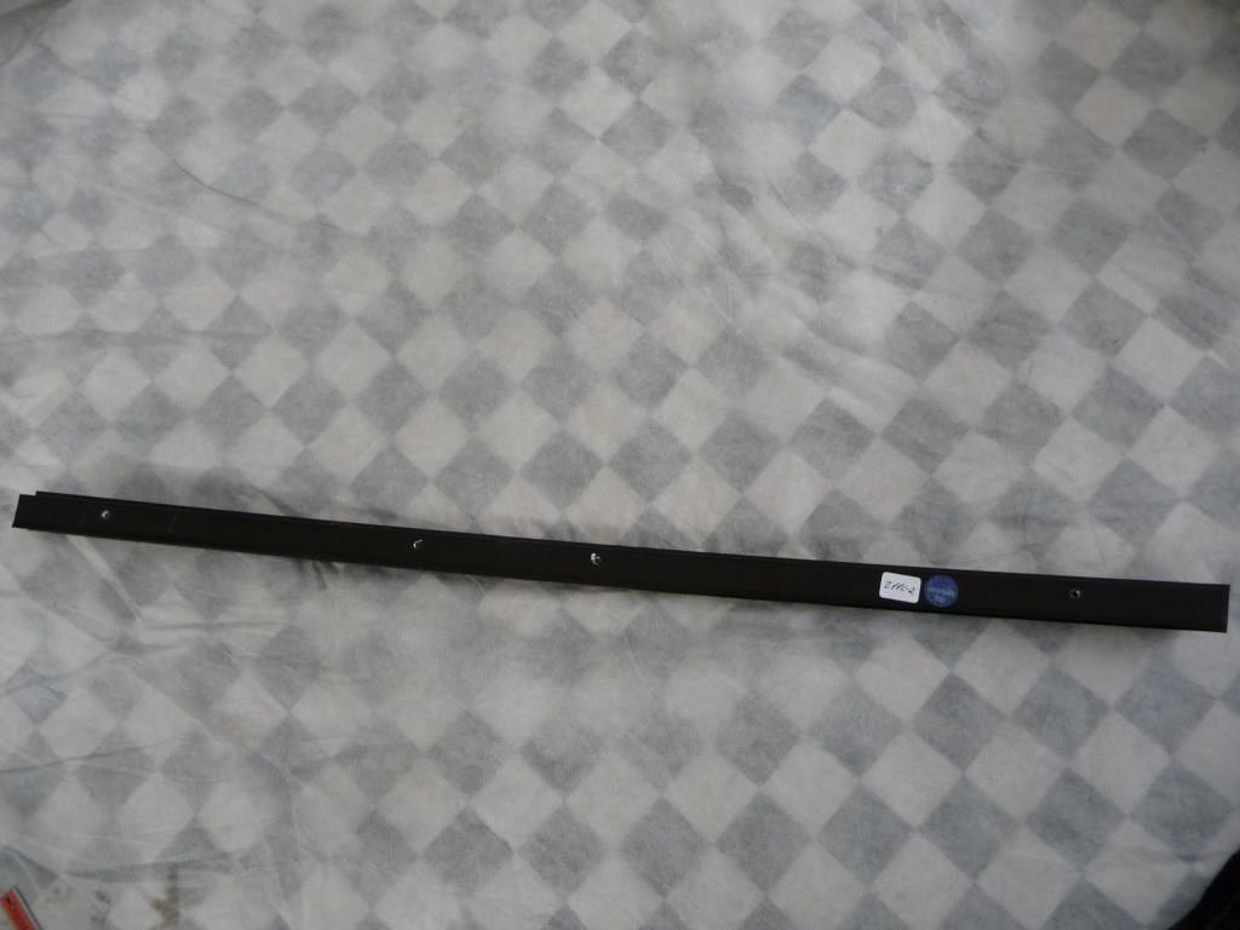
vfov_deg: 49.7
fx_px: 1003
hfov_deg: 63.4
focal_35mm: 28
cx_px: 620
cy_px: 465
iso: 250
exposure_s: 1/30
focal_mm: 4.7
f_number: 3.3
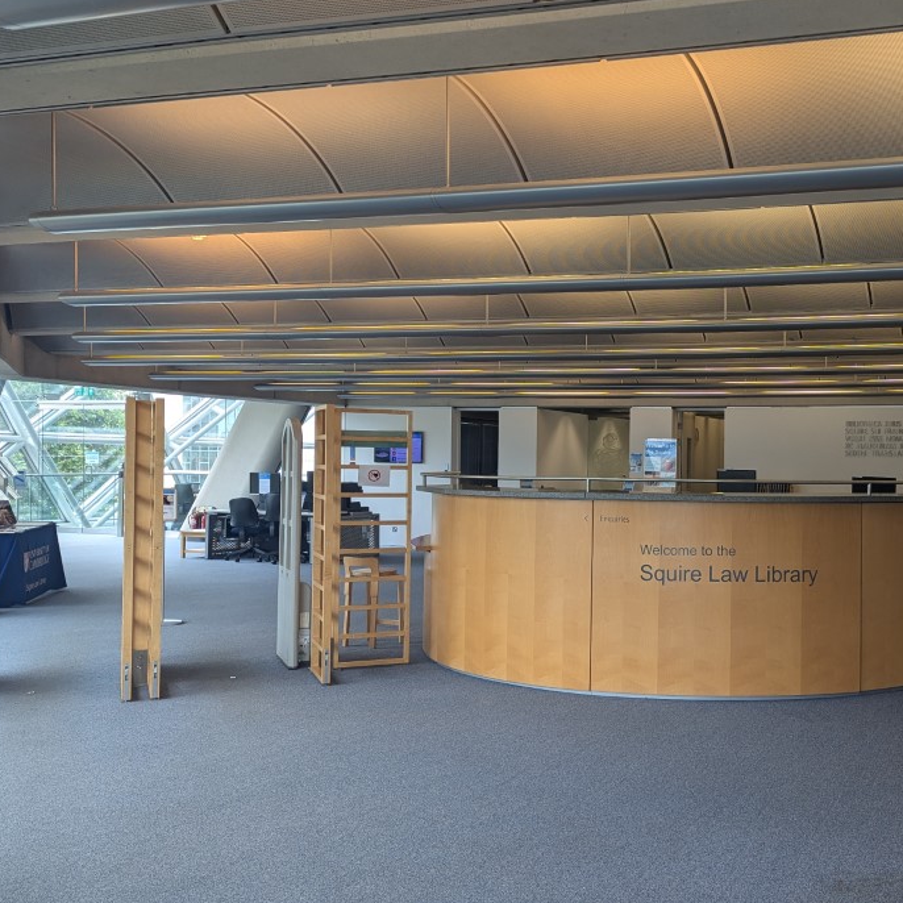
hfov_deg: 43.0
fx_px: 1092
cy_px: 461
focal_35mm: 37
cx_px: 711
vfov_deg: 44.9
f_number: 1.85
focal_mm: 6.81
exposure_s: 1/100
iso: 50
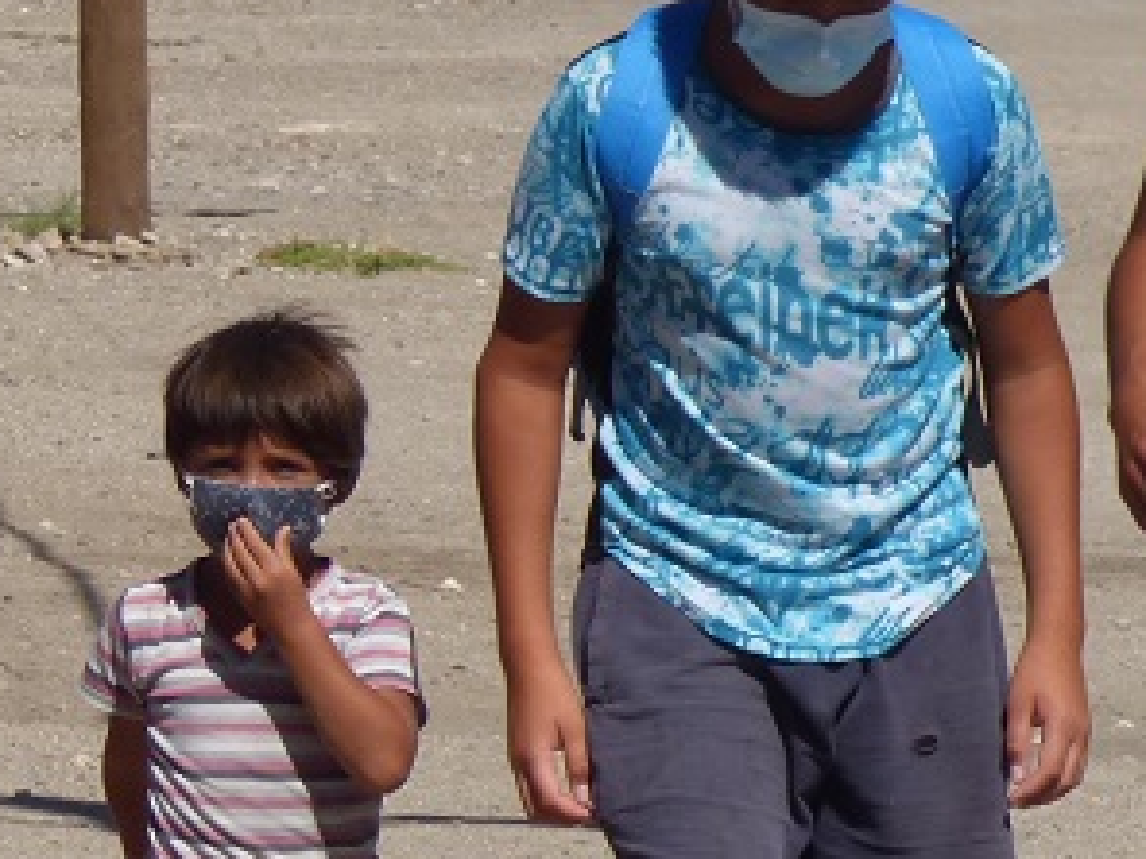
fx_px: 20824
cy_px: 460
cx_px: 205
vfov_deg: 2.4
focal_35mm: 629
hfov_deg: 3.2
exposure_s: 1/800
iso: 100
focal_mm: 30.3
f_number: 5.5
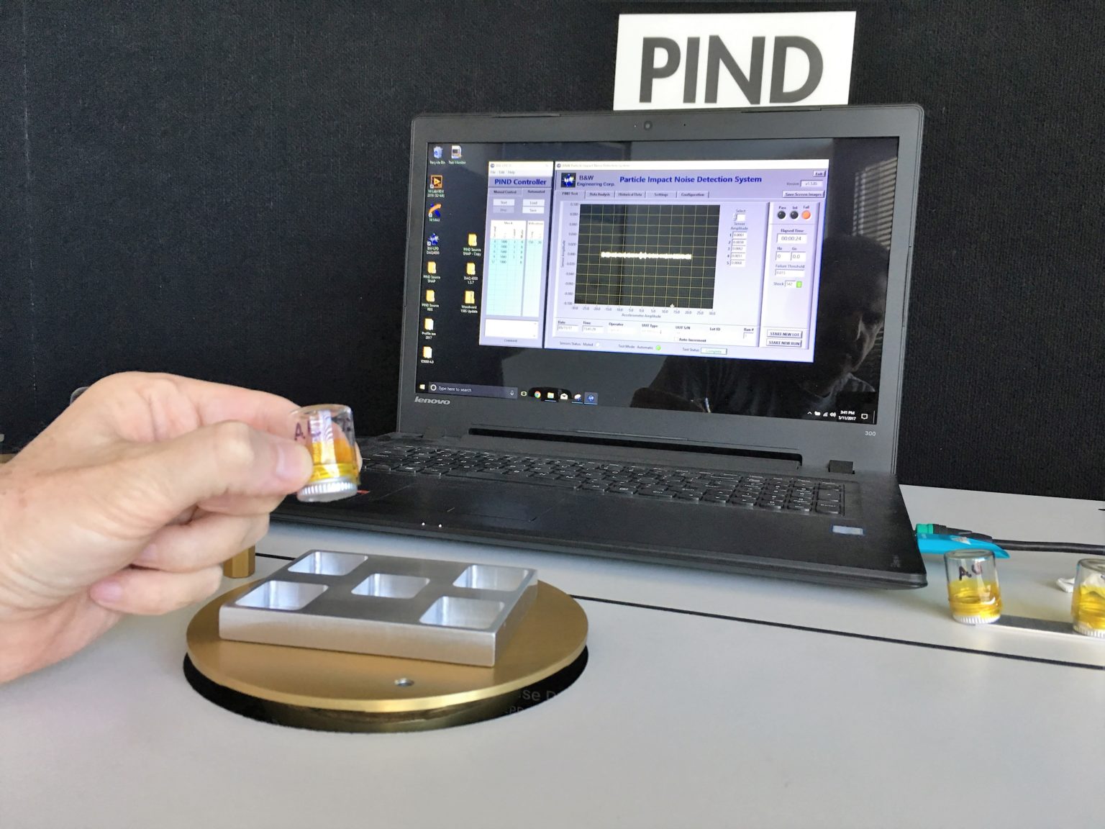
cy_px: 414
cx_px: 552
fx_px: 926
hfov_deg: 61.7
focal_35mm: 29
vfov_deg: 48.2
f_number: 2.2
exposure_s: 1/30
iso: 100
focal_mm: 4.15
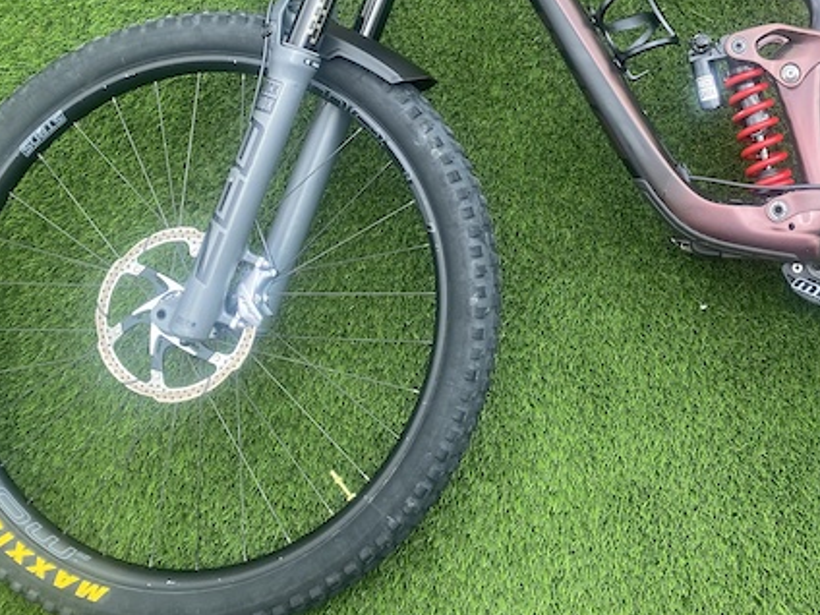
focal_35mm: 49
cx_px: 733
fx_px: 1161
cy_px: 68
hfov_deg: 36.6
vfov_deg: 28.6
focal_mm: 4.25
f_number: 1.8
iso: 32
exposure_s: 1/156
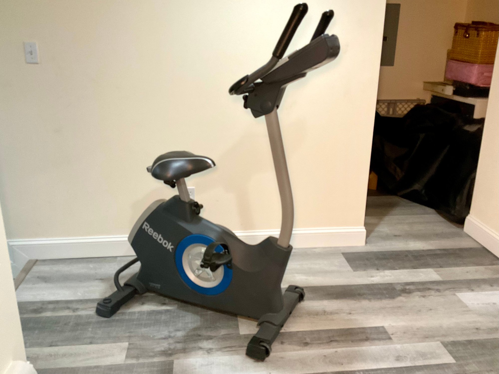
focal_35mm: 29
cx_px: 250
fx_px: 418
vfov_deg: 48.2
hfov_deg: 61.7
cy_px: 187
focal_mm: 3
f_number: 1.8
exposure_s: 1/60
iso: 200
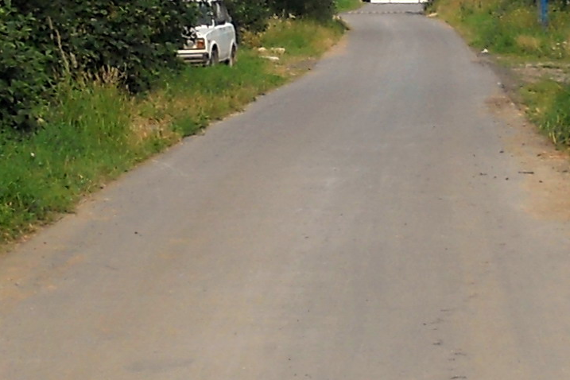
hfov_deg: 10.6
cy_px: 114
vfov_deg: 7.1
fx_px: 3071
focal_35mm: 194
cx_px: 291
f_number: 5.5
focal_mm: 6.72
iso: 80
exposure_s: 1/160
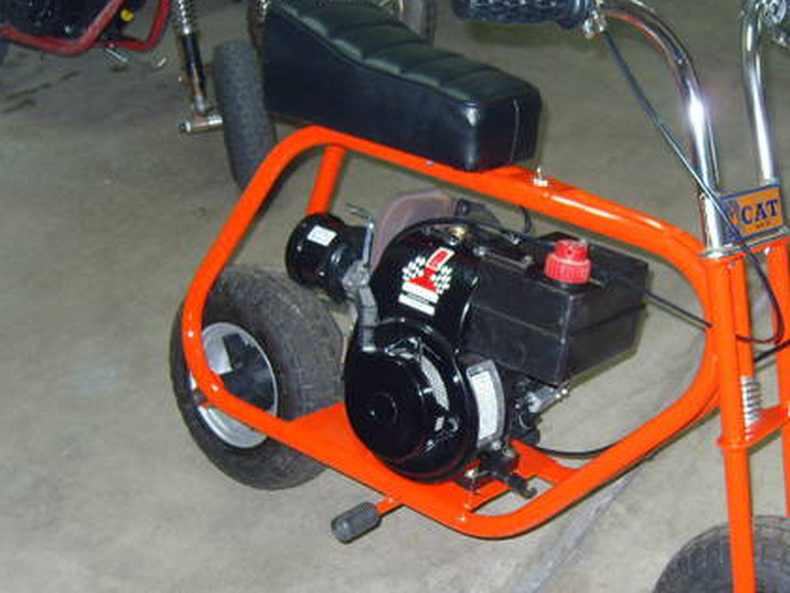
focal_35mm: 50
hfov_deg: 37.9
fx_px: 1141
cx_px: 502
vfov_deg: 29.0
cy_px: 354
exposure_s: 1/30
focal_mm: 7.4
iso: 133
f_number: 2.8
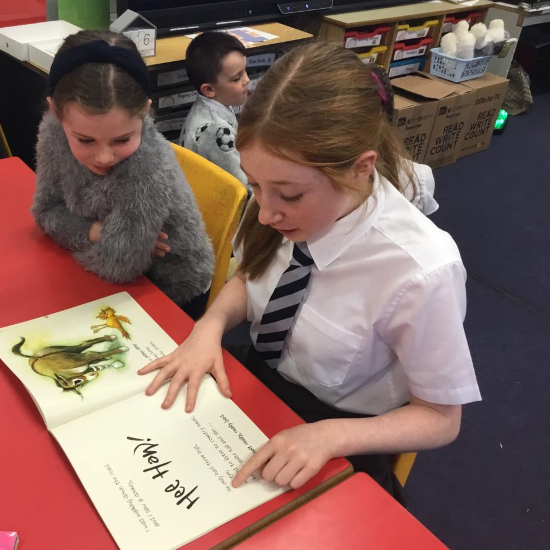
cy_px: 276
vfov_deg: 44.9
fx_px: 665
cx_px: 186
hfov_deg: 44.3
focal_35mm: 37
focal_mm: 3.3
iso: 80
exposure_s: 1/33
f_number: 2.4
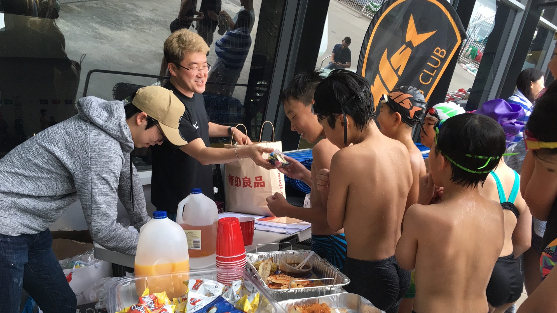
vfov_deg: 36.5
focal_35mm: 32
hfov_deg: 61.0
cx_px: 278
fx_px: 473
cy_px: 193
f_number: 2.2
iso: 32
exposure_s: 1/33
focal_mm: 4.15
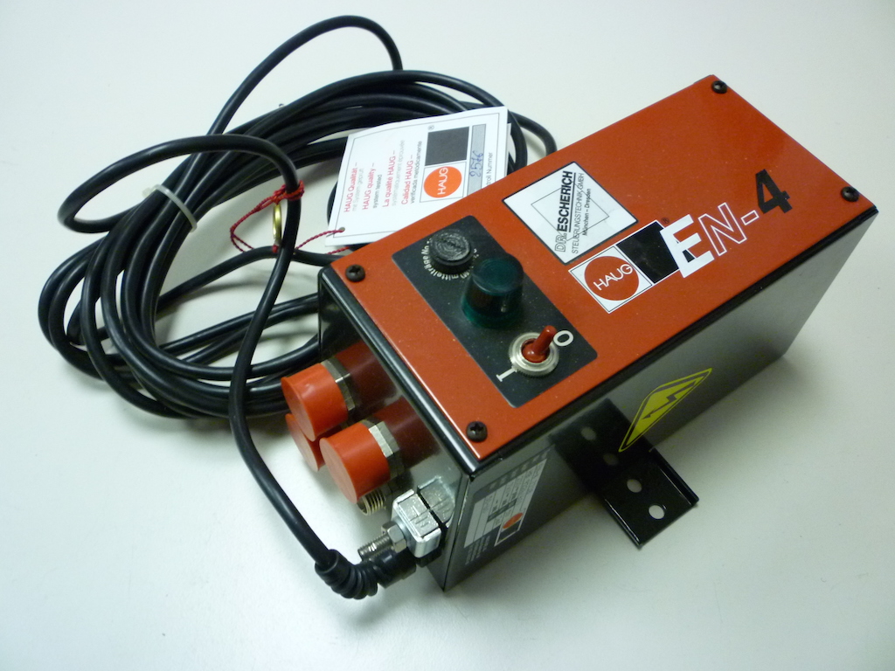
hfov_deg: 61.7
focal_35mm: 29
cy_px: 336
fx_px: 750
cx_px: 448
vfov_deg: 48.2
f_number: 3.3
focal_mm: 5.2
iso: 400
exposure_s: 1/20
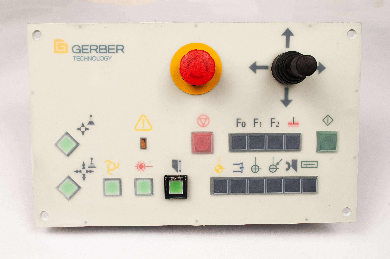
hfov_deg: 43.7
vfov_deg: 29.8
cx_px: 195
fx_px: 487
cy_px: 130
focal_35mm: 45
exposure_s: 1/50
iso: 200
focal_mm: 30
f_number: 13
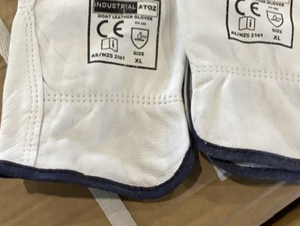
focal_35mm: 54
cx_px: 166
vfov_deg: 26.6
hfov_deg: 35.5
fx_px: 468
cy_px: 45
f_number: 2.4
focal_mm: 3.3
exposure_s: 1/50
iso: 125
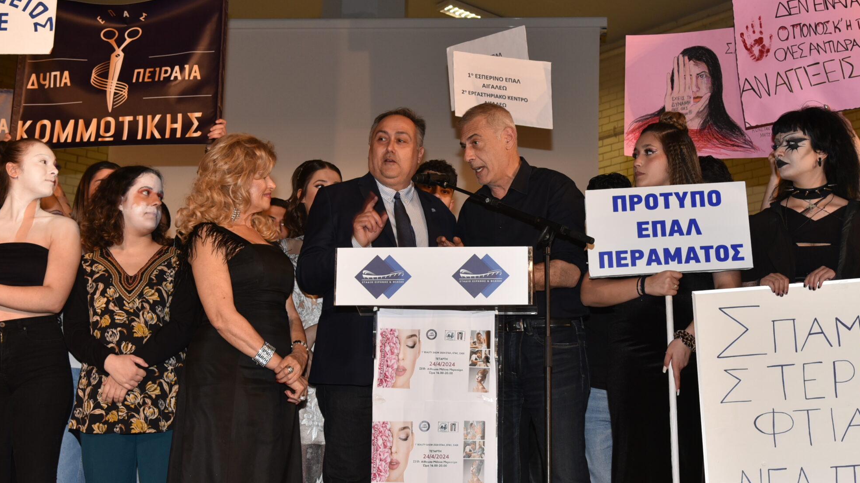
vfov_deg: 23.0
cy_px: 268
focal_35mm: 52
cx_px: 473
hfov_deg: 39.8
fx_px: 1186
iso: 400
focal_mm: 38
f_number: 5.6
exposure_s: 1/60
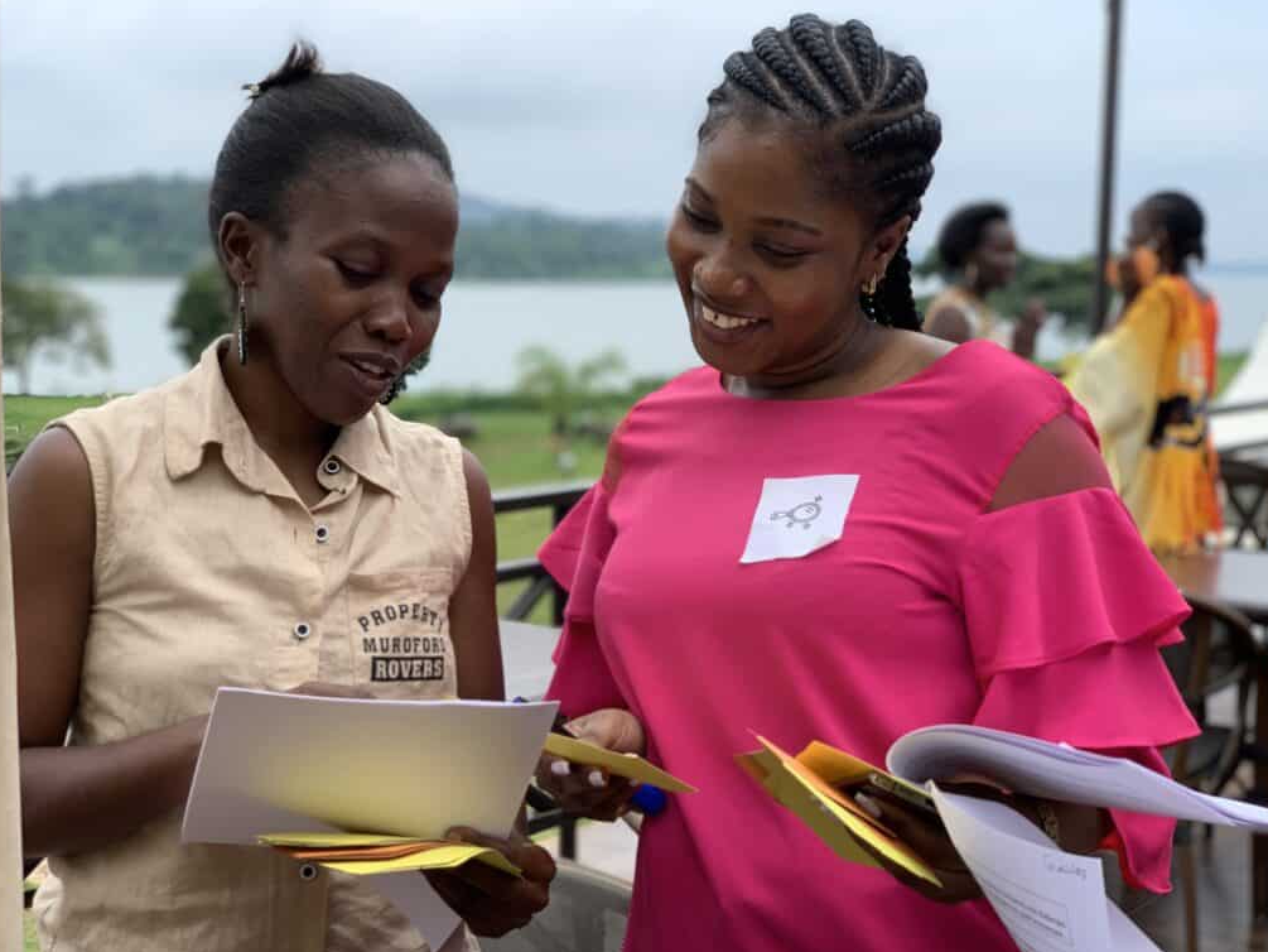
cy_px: 473
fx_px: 1942
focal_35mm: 53
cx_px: 632
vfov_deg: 27.5
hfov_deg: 36.2
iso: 16
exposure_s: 1/187
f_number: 2.4
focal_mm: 6
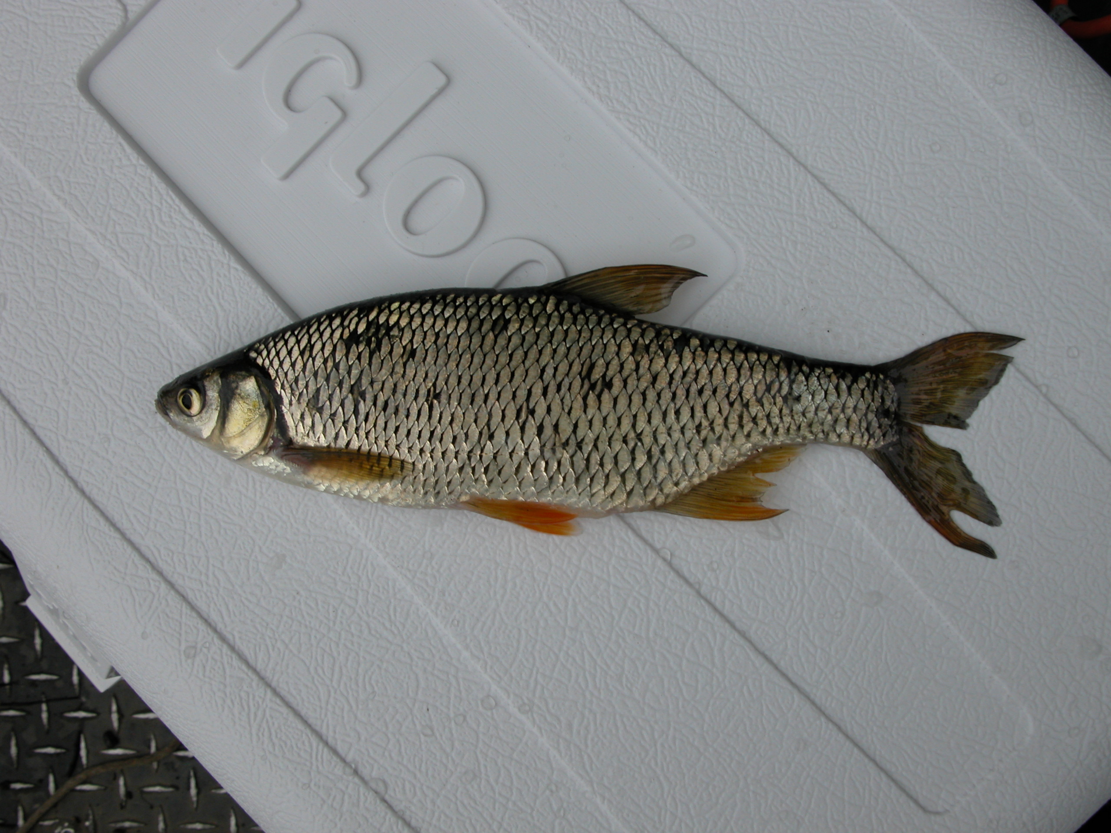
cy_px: 416
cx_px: 556
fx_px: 1123
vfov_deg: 40.7
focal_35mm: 35
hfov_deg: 52.6
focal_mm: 8.9
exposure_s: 1/279
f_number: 6.3
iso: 100
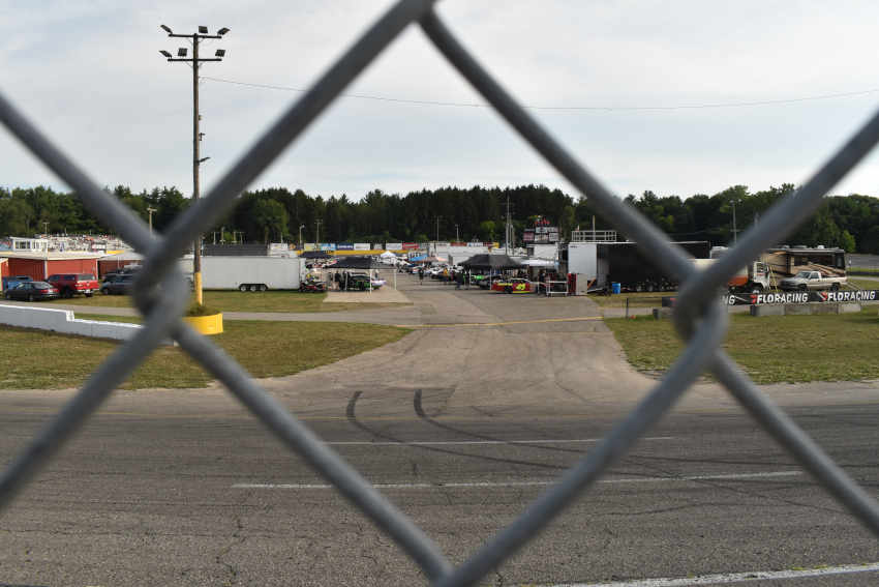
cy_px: 294
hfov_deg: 67.4
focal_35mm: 27
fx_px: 659
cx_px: 440
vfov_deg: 47.9
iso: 400
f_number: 14
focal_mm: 18
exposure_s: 1/250
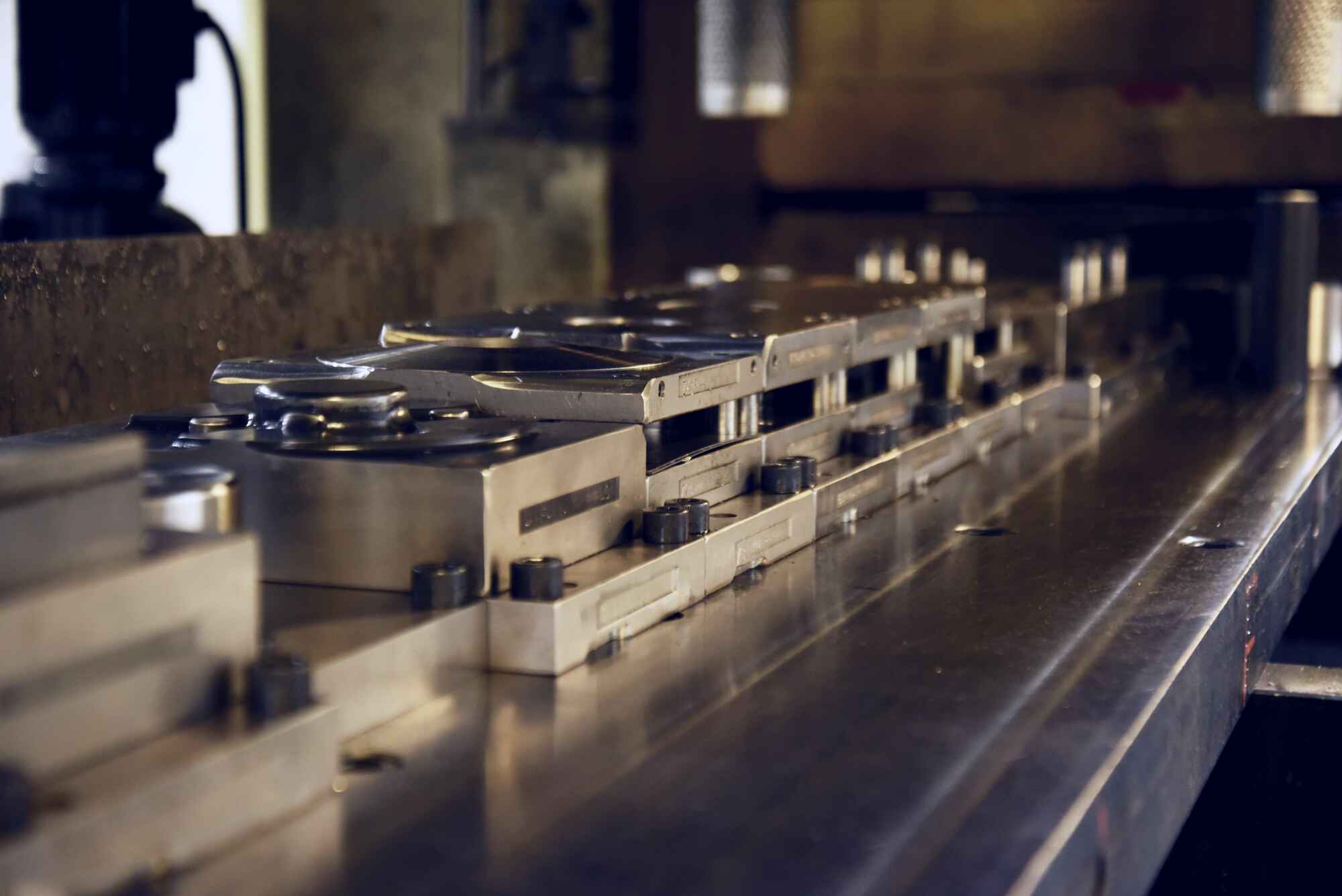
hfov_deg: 30.9
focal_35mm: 65
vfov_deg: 20.9
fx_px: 2424
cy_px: 448
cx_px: 671
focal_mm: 65
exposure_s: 1/80
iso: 2500
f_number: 4.5
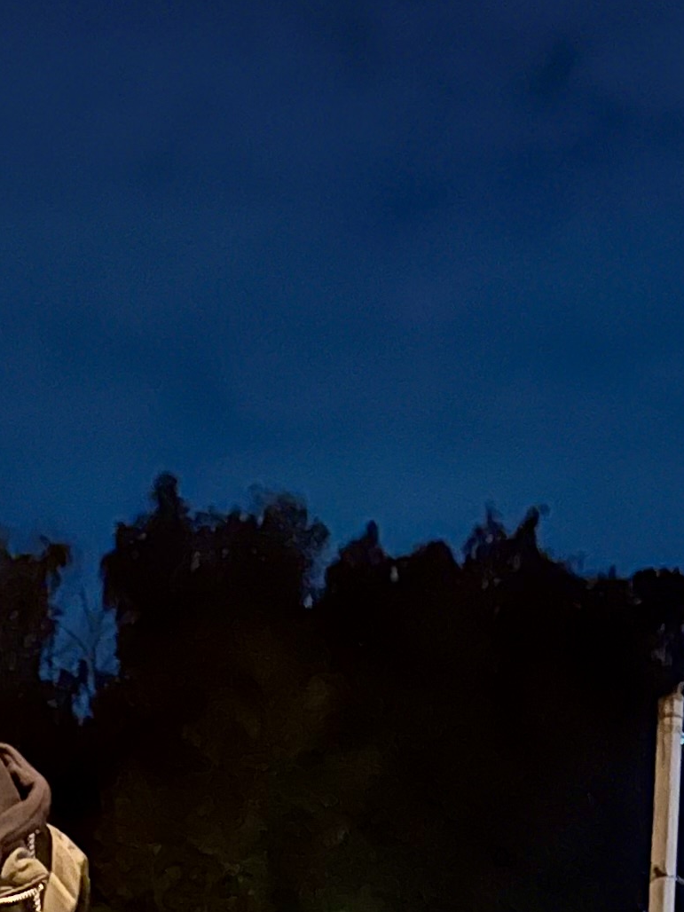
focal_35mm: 102
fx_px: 2687
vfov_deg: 17.5
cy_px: 1329
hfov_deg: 13.8
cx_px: -279
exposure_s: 1/20
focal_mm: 5.7
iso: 1250
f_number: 1.5
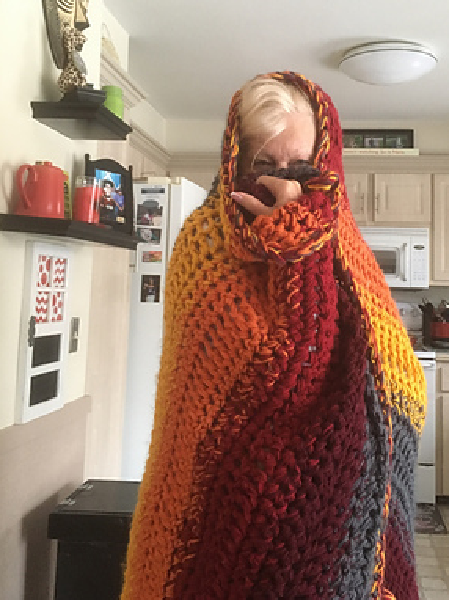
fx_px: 658
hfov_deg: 37.4
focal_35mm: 38
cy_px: 229
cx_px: 290
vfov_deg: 48.6
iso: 200
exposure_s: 1/30
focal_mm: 4.15
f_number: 2.2
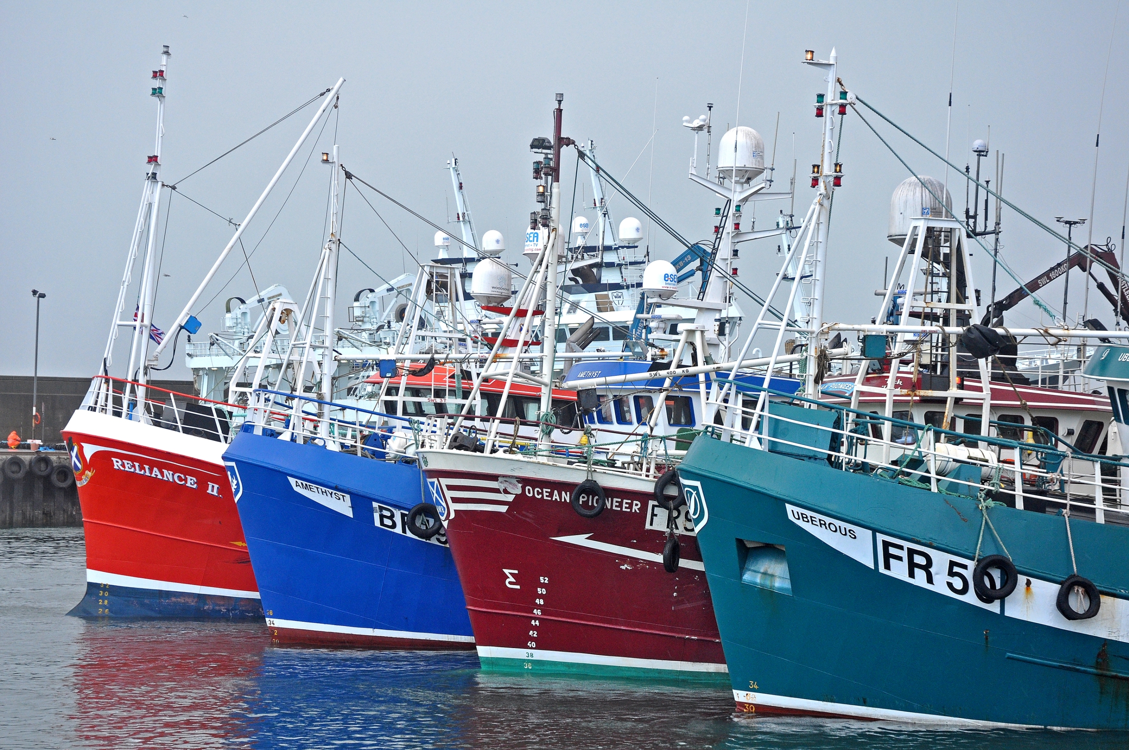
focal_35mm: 82
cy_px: 375
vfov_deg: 16.5
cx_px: 564
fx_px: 2584
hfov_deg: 24.6
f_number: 6.3
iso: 640
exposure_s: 1/160
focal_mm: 55
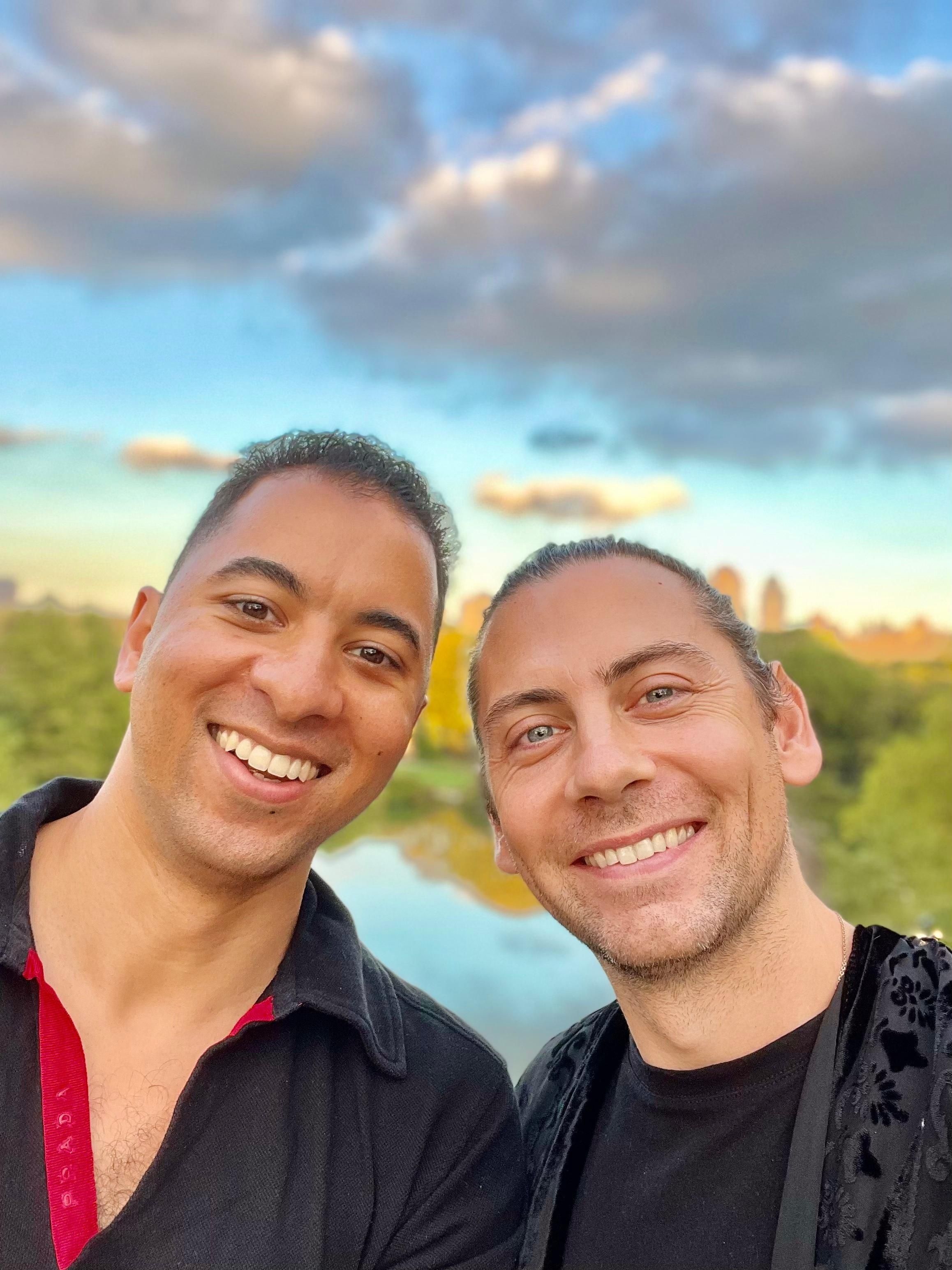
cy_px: 635
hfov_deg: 46.8
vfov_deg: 60.0
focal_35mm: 30
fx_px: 1100
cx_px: 476
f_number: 2.2
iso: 64
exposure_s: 1/121
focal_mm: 2.71
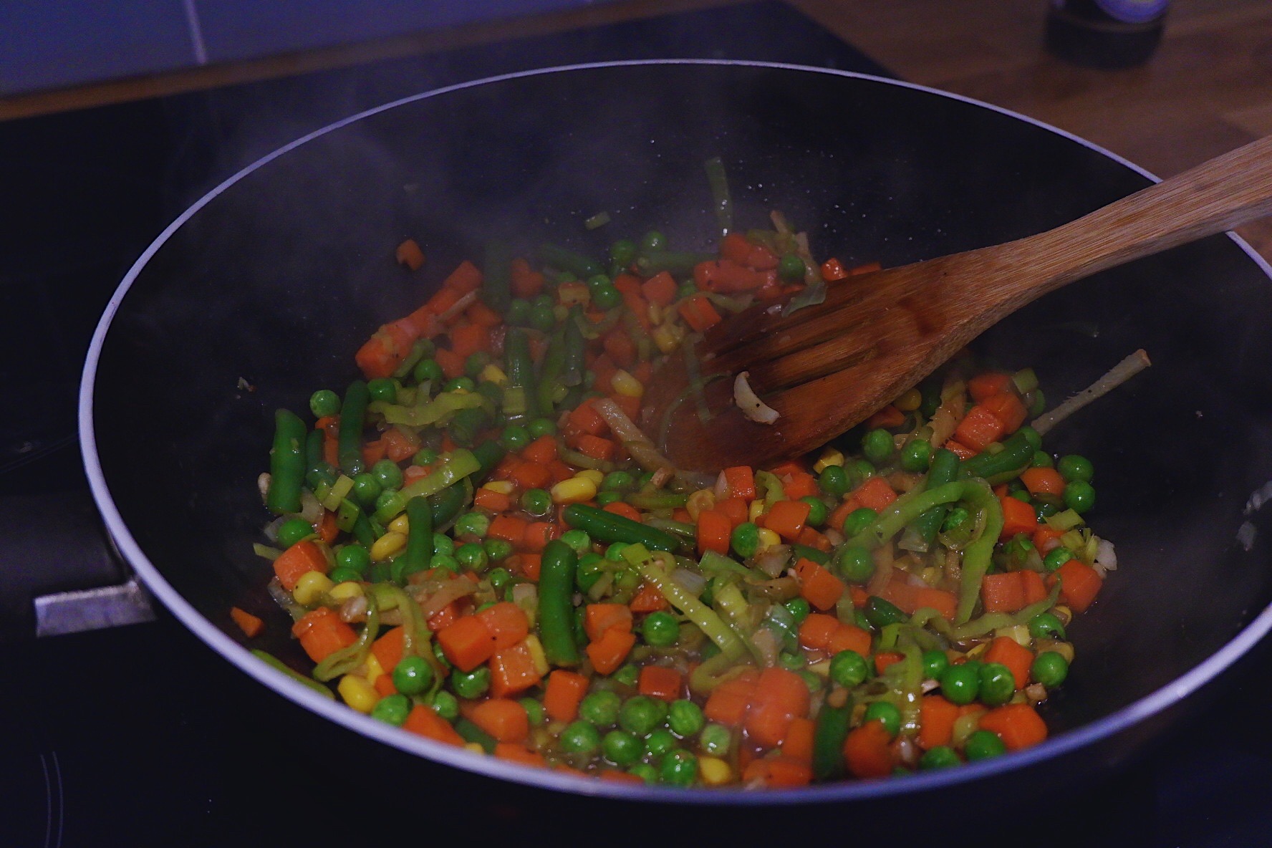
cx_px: 636
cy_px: 424
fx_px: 1237
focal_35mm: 35
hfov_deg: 54.4
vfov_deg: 37.9
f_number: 4.4
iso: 4000
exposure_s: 1/60
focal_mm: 23.5
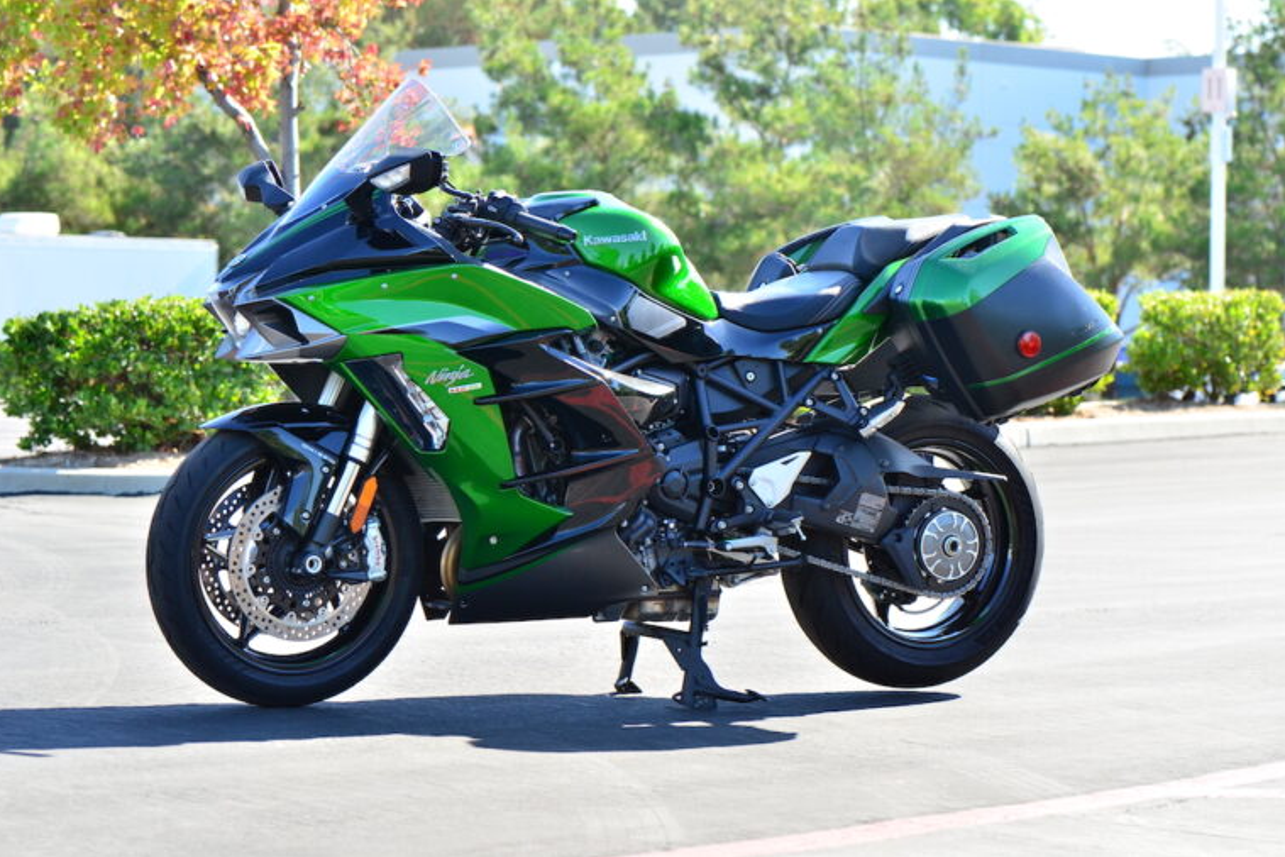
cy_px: 429
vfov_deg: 12.9
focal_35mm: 106
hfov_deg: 19.3
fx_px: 3783
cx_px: 638
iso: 640
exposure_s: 1/800
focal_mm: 70
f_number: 4.5
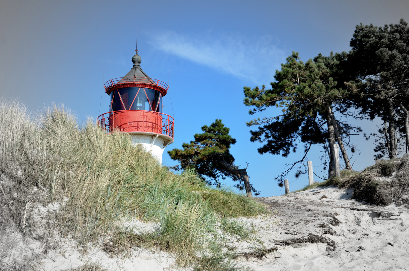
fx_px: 544
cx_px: 204
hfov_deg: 41.2
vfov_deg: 27.9
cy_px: 136
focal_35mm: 48
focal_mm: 32
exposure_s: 1/250
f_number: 8
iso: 110
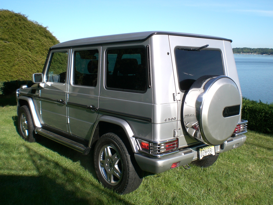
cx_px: 136
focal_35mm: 38
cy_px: 102
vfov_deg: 37.7
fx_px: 300
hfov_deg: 49.0
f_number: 4.4
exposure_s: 1/320
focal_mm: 6.3
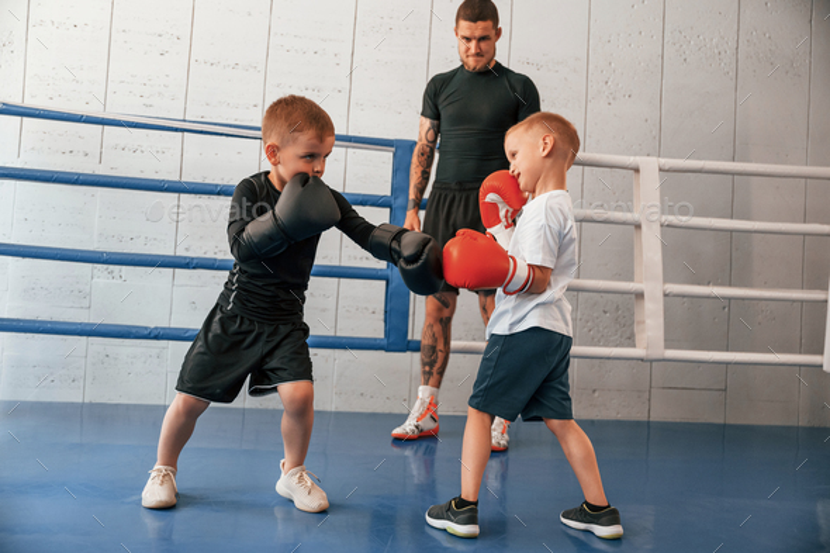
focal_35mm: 34
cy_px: 276
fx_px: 795
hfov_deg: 55.1
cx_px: 415
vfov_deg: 38.3
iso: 2000
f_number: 2.8
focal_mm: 34.5
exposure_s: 1/500
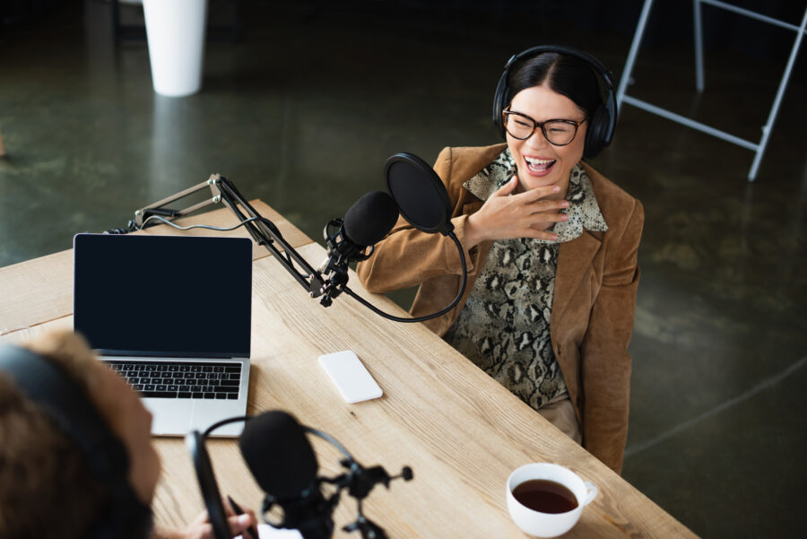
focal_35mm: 50
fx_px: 1121
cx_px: 404
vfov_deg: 27.0
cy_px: 270
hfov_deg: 39.6
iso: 250
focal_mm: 50
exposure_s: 1/250
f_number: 2.8
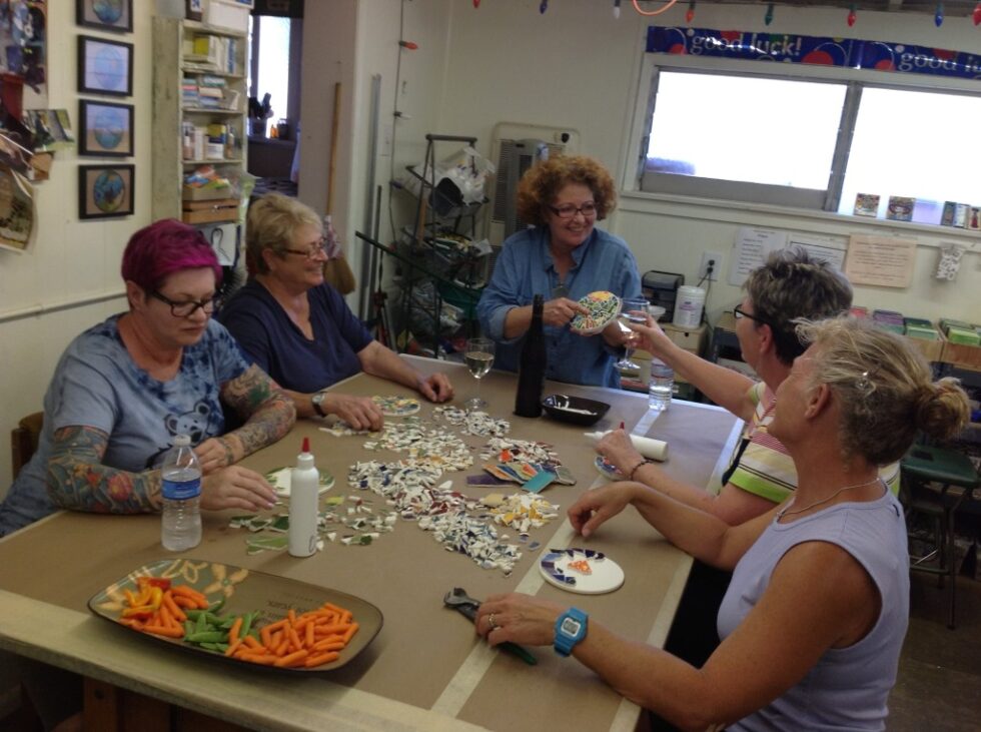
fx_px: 990
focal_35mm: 35
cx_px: 490
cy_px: 366
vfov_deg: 40.6
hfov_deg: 52.7
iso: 64
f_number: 2.4
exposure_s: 1/40
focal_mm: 4.28
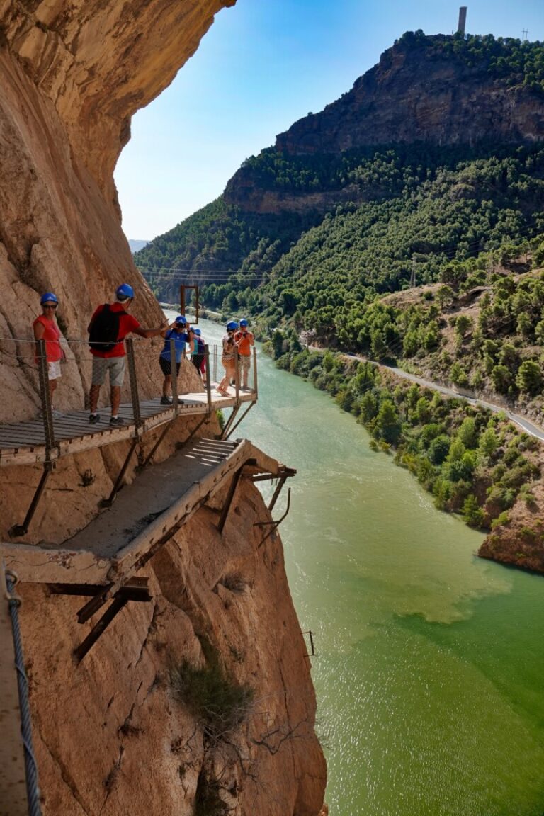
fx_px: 544
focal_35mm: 24
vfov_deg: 73.7
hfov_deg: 53.1
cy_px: 408
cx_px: 272
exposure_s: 1/400
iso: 100
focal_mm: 8.8
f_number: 4.5
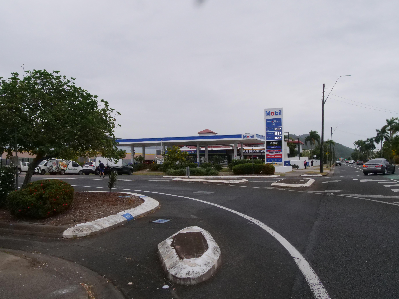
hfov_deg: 60.0
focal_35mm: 30
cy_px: 150
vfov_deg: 46.8
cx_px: 200
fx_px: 346
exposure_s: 1/800
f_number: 11
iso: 3200
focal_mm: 15
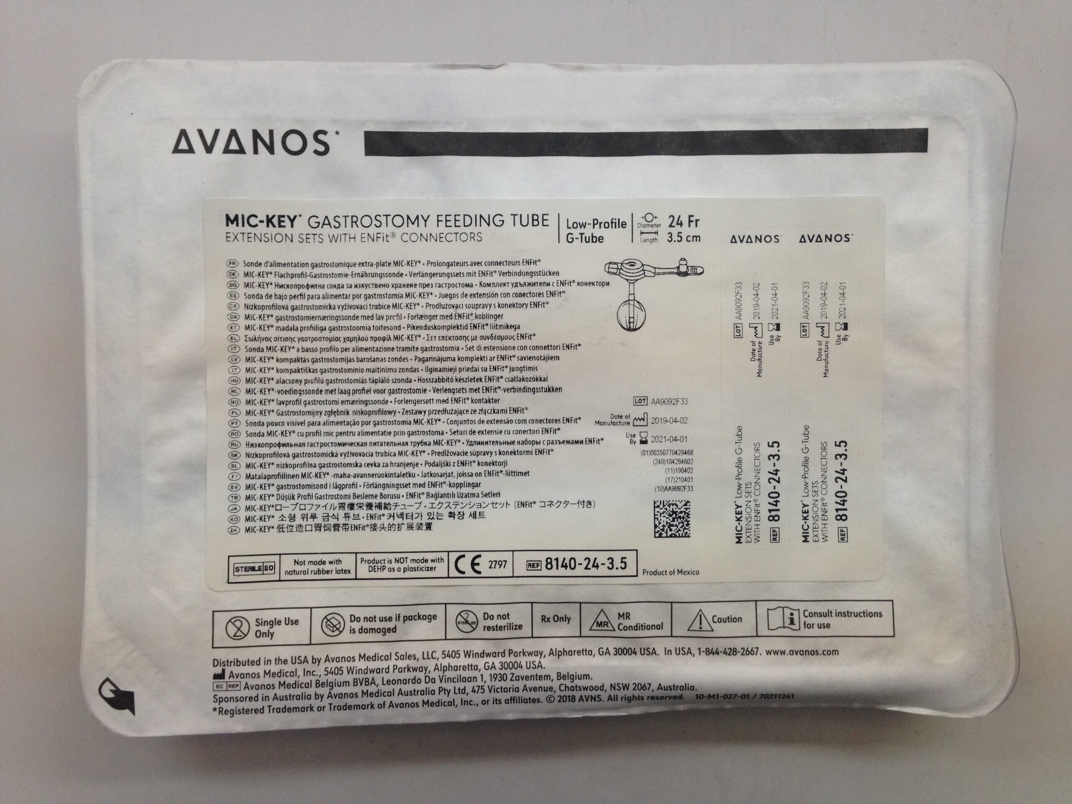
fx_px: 1022
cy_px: 402
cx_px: 536
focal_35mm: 33
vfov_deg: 42.9
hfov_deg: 55.4
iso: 80
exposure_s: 1/120
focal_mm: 4.12
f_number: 2.4
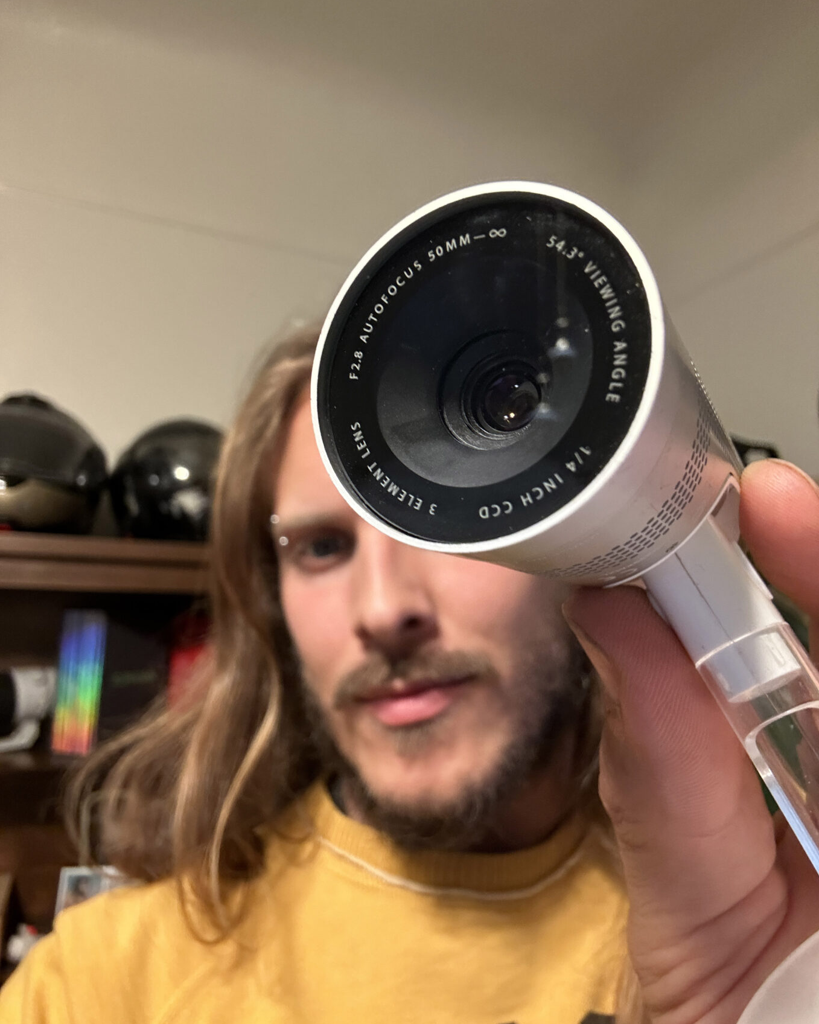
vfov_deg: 70.3
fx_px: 727
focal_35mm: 24
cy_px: 510
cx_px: 410
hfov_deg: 58.8
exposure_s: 1/33
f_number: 1.9
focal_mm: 2.69
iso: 400
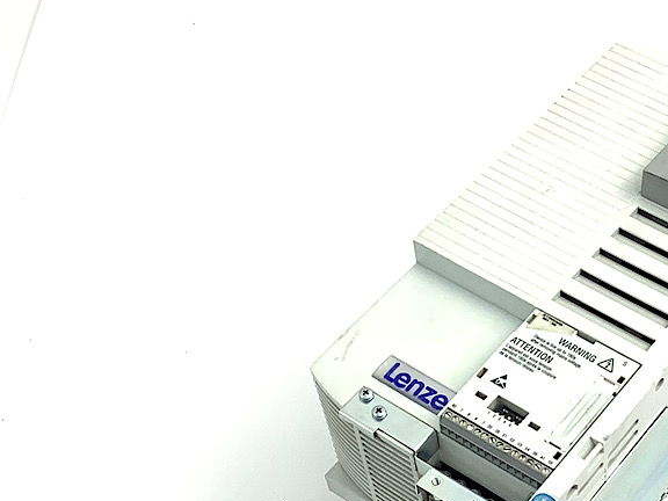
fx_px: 1235
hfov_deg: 29.3
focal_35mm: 64
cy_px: 420
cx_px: 569
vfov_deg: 22.5
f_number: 2.4
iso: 50
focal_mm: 3.3
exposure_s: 1/50
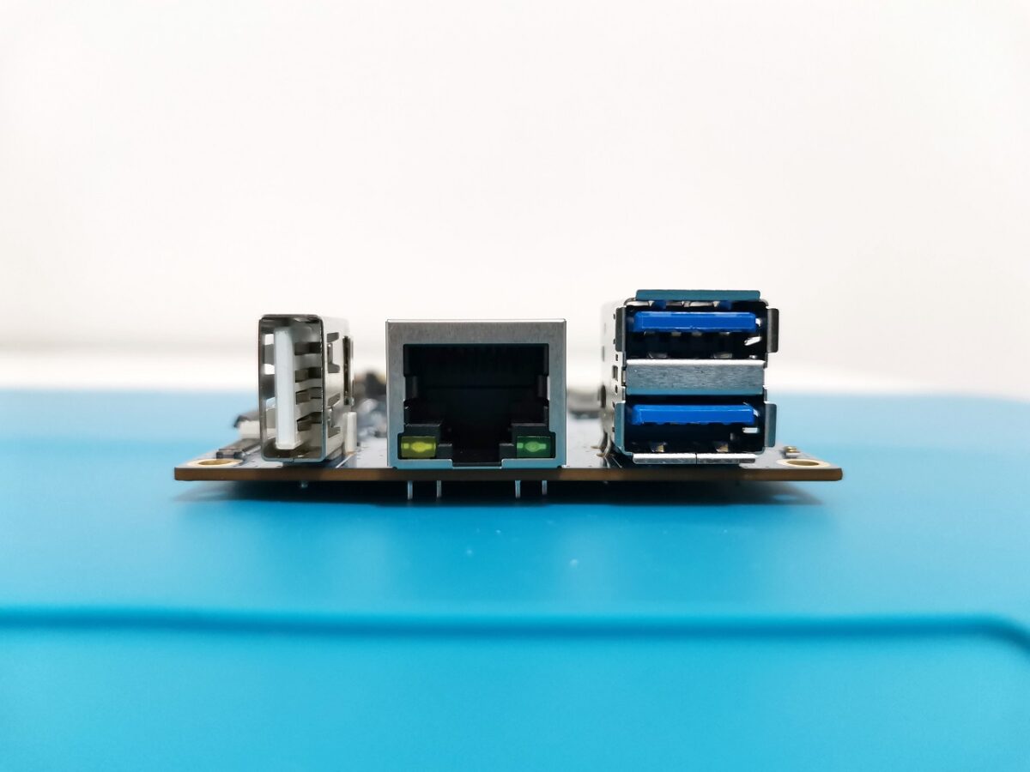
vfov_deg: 53.1
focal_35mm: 26
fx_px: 774
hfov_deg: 67.3
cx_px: 515
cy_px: 386
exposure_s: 1/100
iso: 200
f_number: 1.8
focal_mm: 4.75
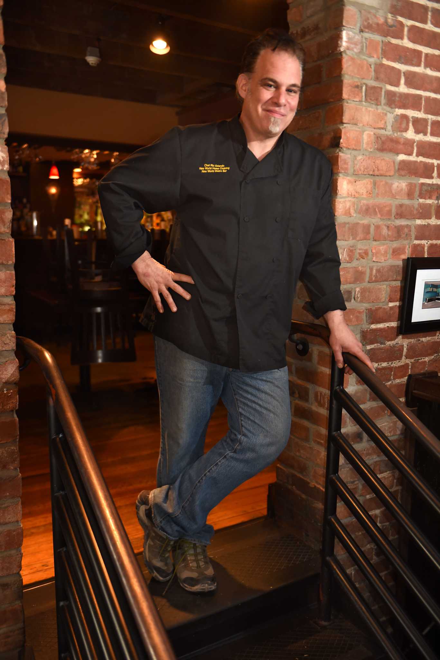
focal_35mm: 32
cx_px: 220
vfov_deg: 58.7
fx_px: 586
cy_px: 330
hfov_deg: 41.1
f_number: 2.8
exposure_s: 1/200
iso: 1000
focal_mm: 32
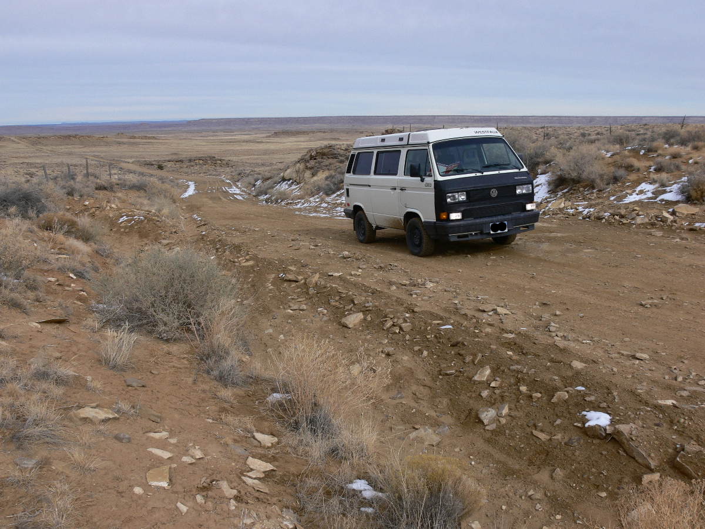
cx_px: 352
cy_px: 264
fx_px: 713
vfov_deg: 40.7
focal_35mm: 35
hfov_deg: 52.6
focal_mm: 7.4
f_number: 5.6
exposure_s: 1/320
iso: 80
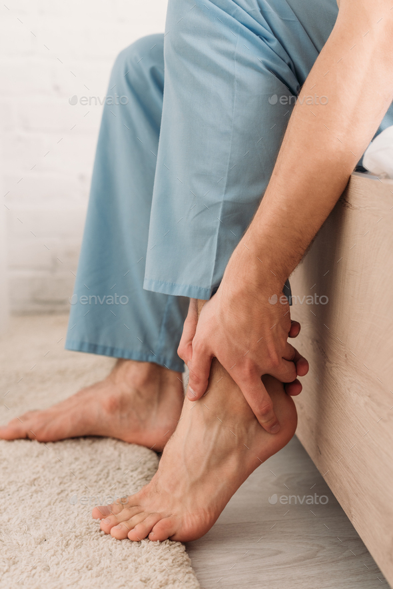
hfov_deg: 27.0
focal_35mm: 50
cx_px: 196
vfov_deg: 39.6
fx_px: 818
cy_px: 294
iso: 250
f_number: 3.5
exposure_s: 1/200
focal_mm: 50
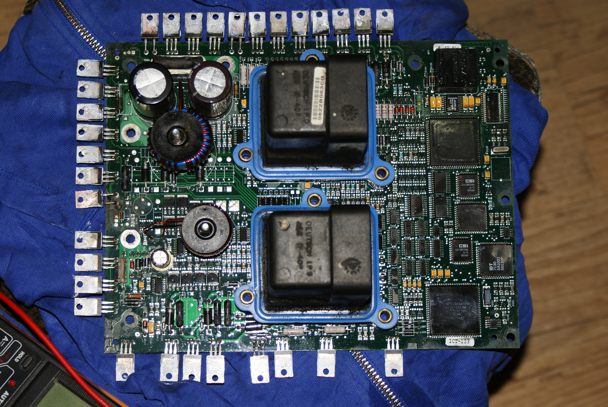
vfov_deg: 16.6
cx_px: 304
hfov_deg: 24.6
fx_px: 1395
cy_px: 204
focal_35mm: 82
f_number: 5.6
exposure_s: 1/80
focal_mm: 55
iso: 100
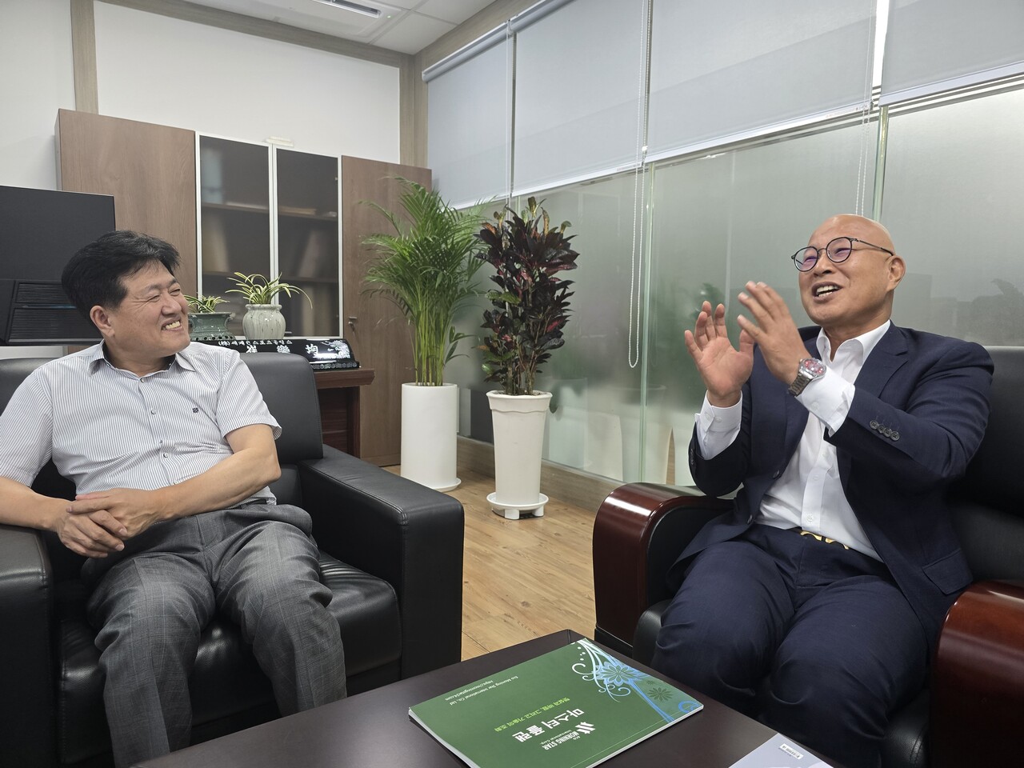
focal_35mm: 23
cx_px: 512
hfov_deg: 73.9
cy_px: 384
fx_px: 680
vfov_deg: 58.9
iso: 320
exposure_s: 1/120
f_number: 1.7
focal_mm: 6.3
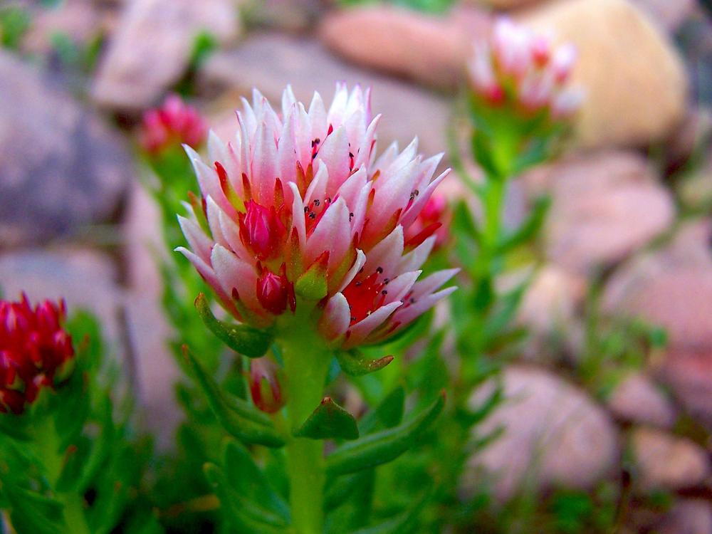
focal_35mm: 38
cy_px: 267
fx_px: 782
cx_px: 356
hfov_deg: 49.0
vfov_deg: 37.7
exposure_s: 1/400
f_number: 2.8
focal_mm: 6.3
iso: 80
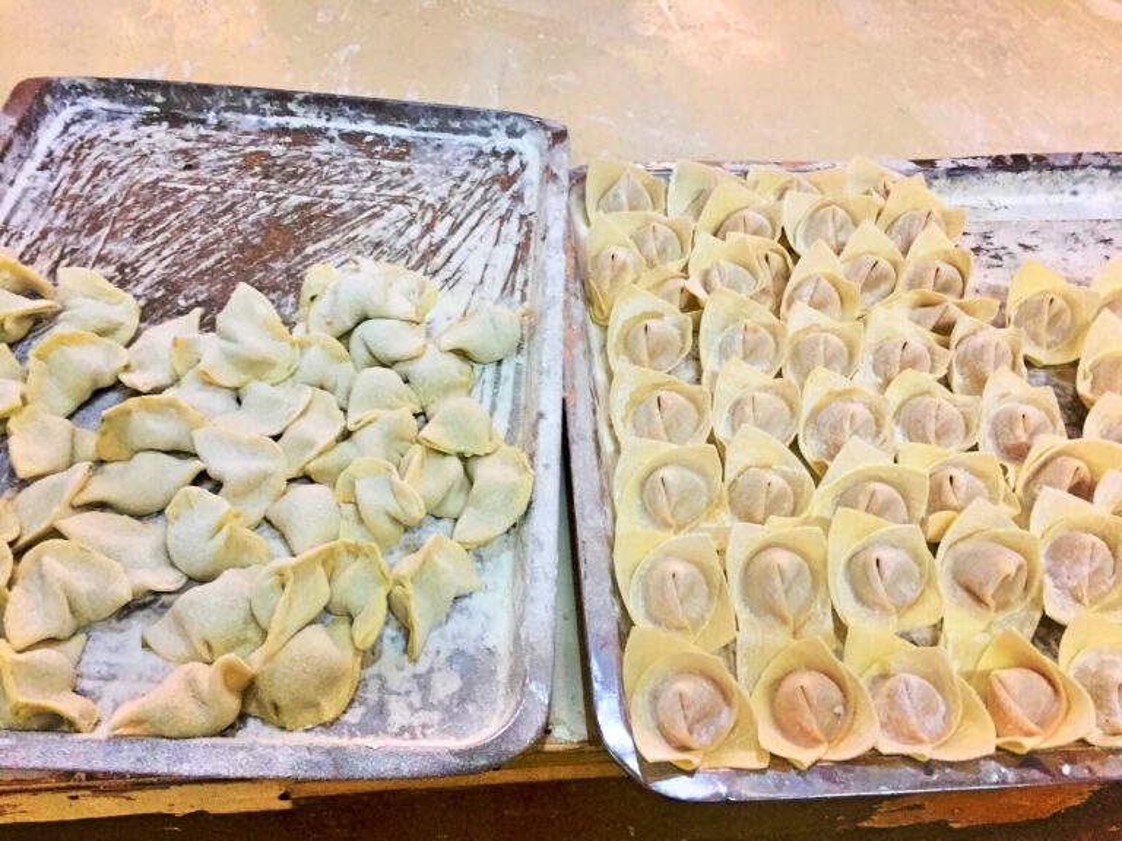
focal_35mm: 29
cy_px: 420
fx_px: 940
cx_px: 561
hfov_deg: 61.7
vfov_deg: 48.2
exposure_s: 1/33
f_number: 2.2
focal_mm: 4.15
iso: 250
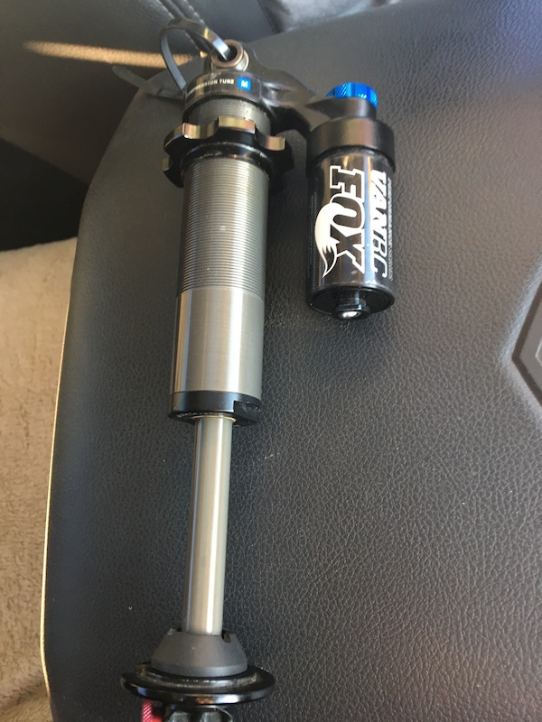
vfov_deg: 61.7
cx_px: 271
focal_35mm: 29
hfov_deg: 48.2
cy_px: 361
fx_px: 605
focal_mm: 4.15
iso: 80
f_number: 2.2
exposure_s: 1/30
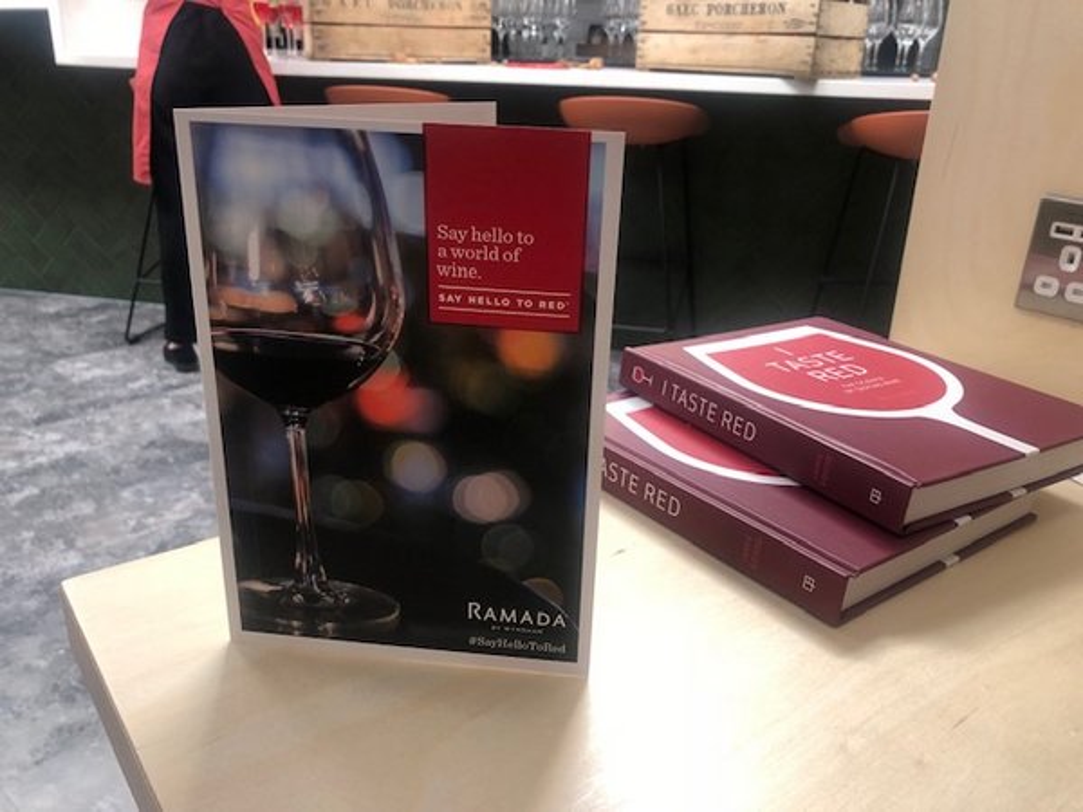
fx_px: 907
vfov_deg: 48.2
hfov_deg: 61.7
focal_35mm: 29
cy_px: 406
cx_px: 542
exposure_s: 1/17
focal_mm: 3.99
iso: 50
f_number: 1.8
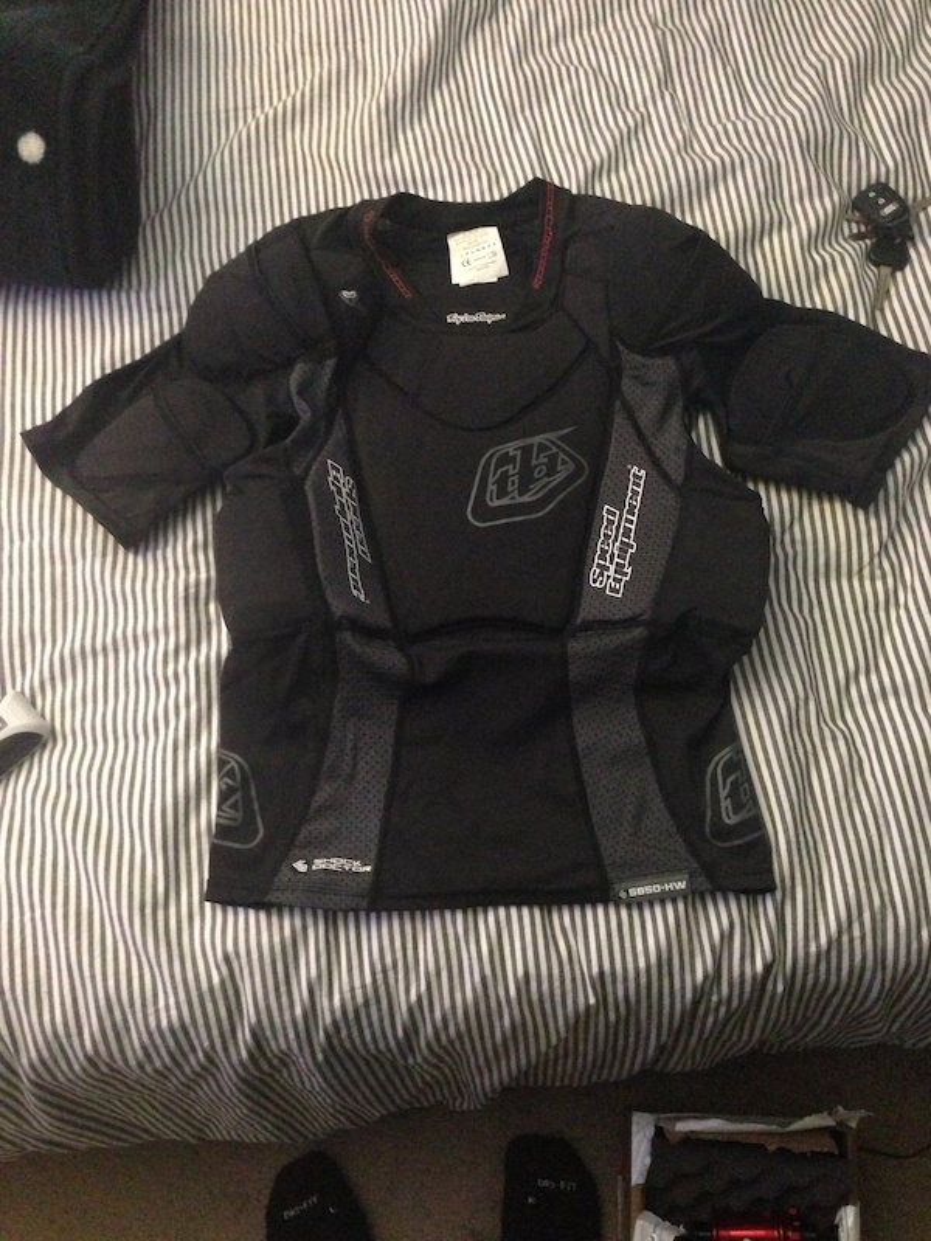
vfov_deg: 55.4
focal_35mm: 33
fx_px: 1183
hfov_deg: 42.9
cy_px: 620
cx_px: 466
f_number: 2.4
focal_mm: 4.13
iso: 800
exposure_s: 1/15
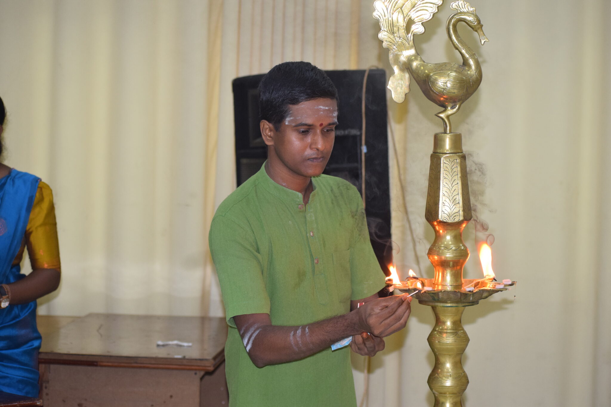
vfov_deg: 13.0
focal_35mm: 105
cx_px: 306
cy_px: 204
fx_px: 1782
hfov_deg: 19.5
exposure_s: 1/100
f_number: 5
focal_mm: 70
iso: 800
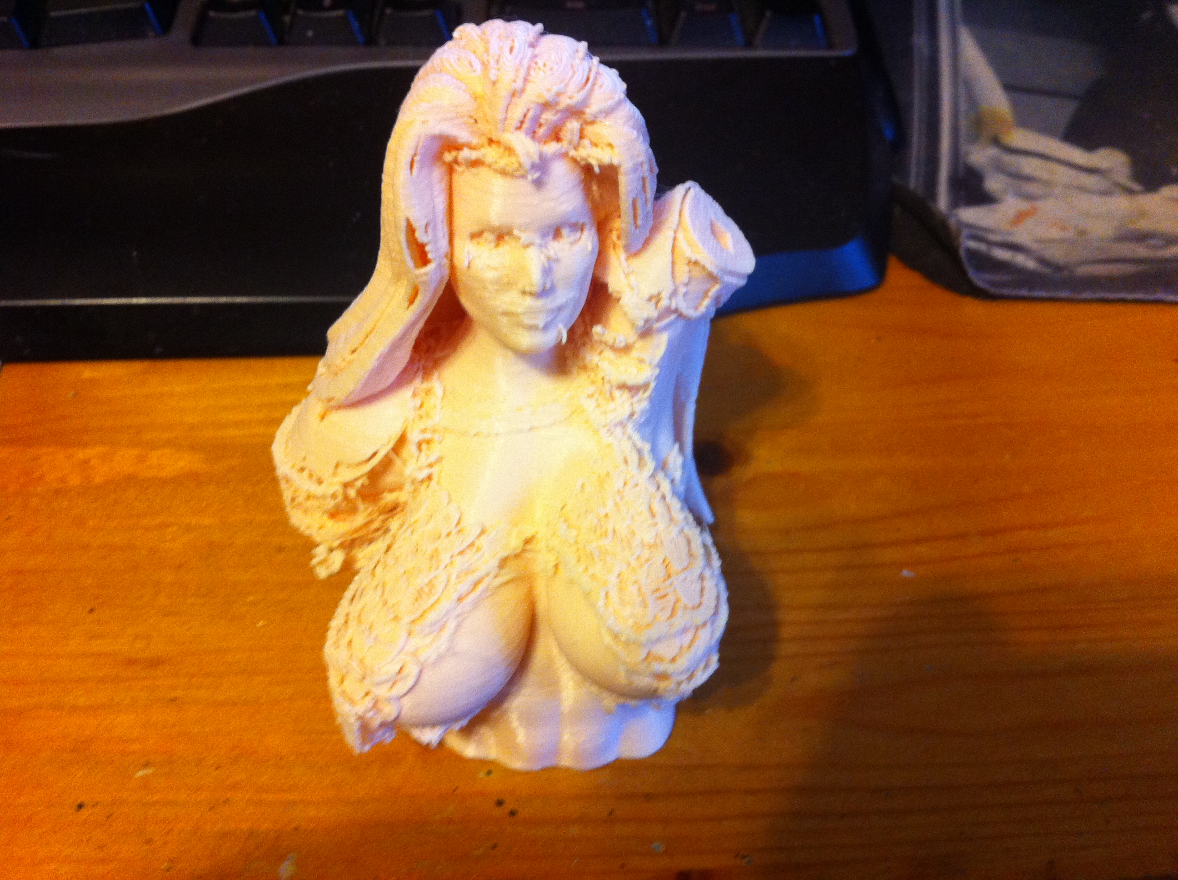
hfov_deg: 52.7
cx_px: 589
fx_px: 1189
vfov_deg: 40.6
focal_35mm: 35
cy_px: 440
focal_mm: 3.85
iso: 250
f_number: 2.8
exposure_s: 1/15
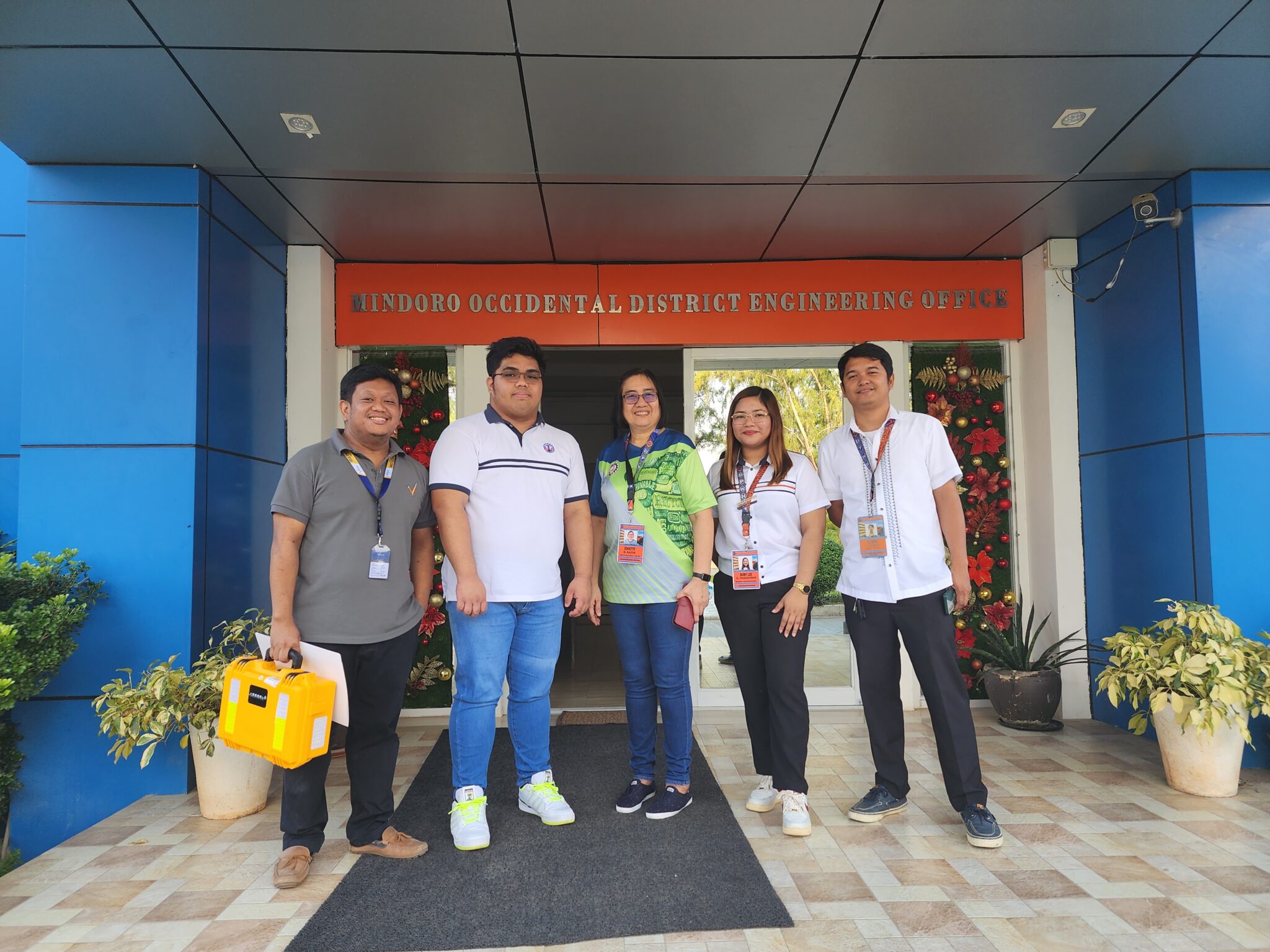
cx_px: 635
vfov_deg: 58.9
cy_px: 476
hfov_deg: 73.9
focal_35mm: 23
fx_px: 844
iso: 64
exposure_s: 1/180
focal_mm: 6.4
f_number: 1.8
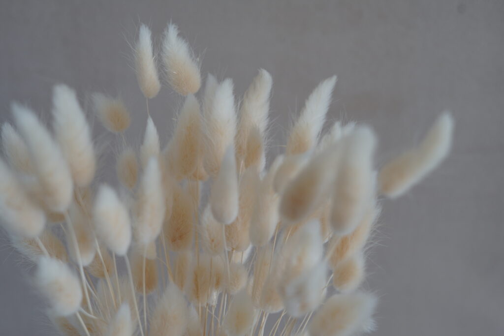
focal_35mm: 50
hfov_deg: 39.6
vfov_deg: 27.0
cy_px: 168
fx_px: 700
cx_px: 252
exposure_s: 1/20
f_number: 3.5
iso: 100
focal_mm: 50
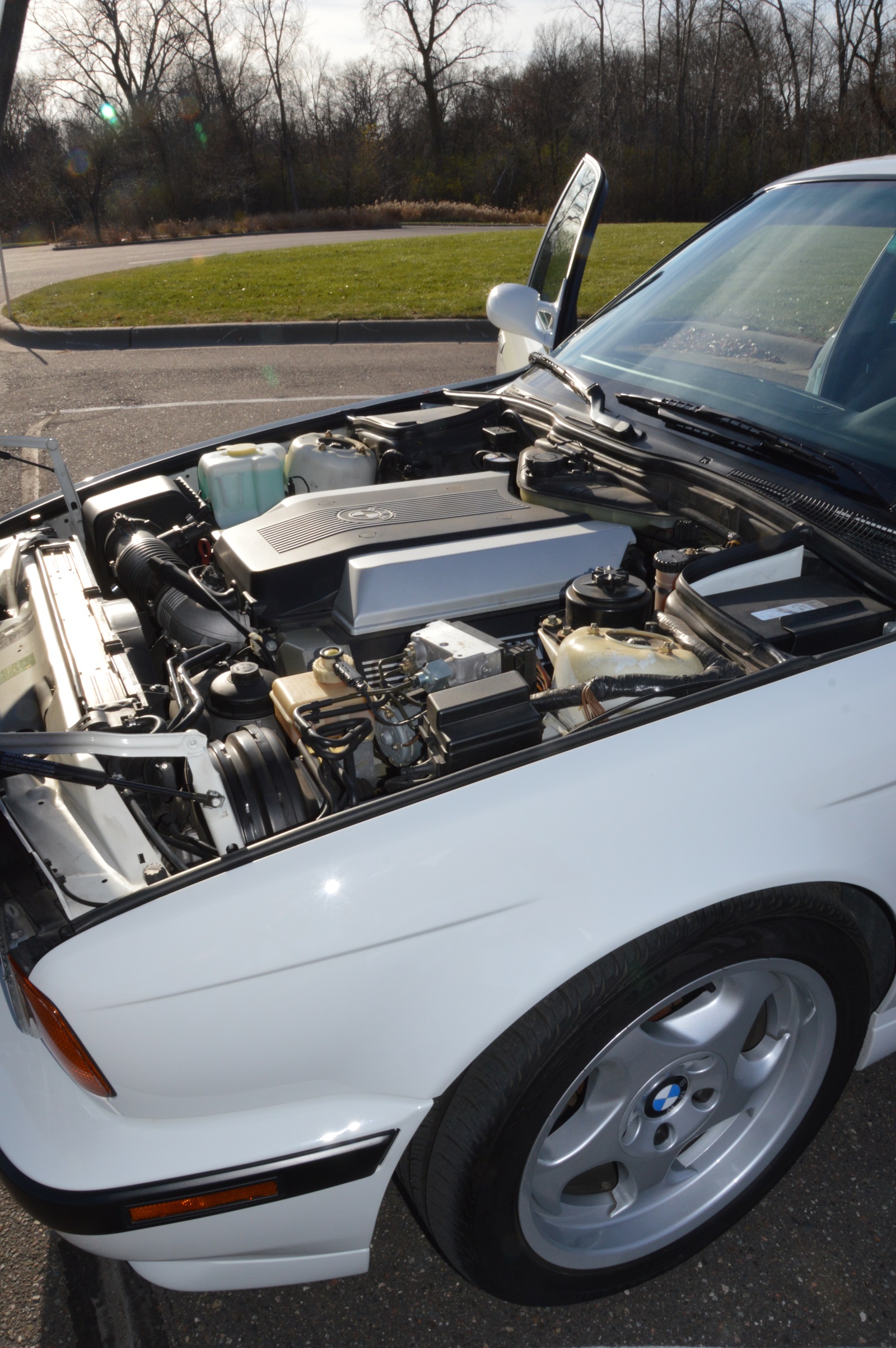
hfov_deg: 47.9
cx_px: 448
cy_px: 674
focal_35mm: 27
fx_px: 1010
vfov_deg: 67.4
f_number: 20
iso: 400
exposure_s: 1/125
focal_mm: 18
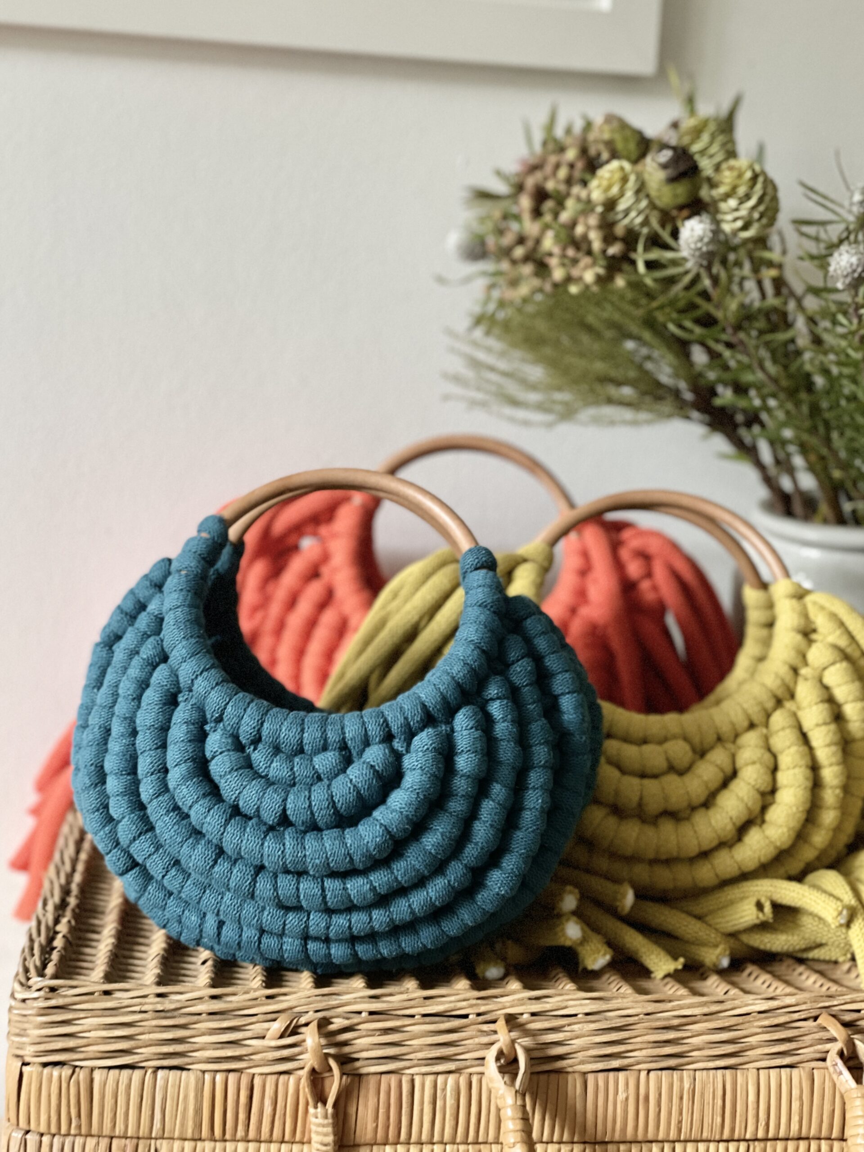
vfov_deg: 36.8
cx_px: 432
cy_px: 576
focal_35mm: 52
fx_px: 1731
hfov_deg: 28.0
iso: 500
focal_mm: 6
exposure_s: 1/15
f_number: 2
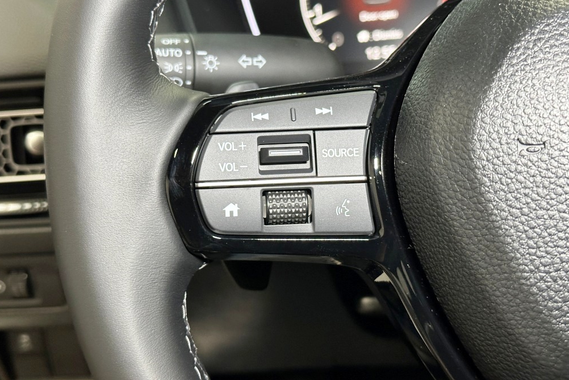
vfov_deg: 26.5
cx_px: 284
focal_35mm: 51
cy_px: 162
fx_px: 806
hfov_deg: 38.9
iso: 400
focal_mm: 6.86
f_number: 1.78
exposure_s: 1/40
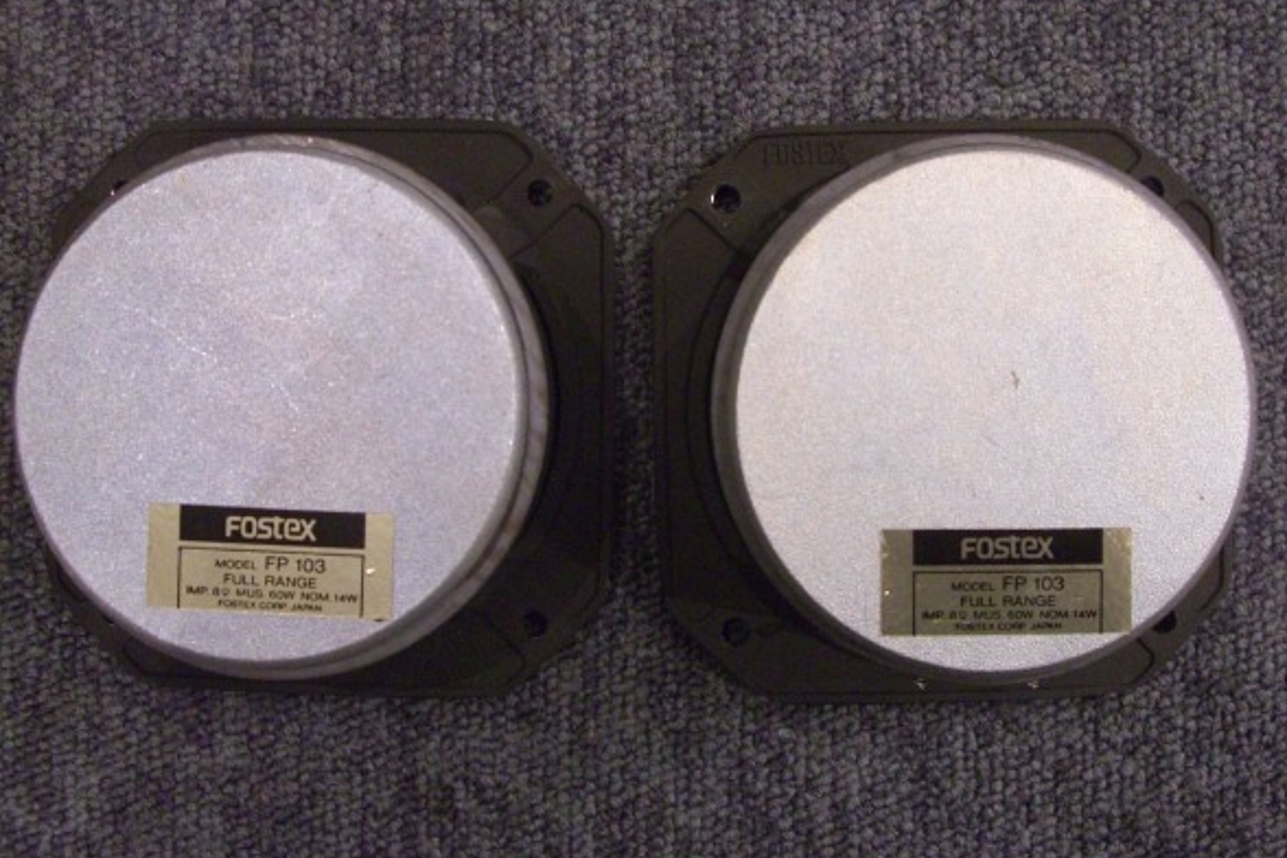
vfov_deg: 31.1
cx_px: 633
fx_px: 1537
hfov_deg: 45.4
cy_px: 361
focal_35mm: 43
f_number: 2.8
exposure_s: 1/30
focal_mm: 7.9
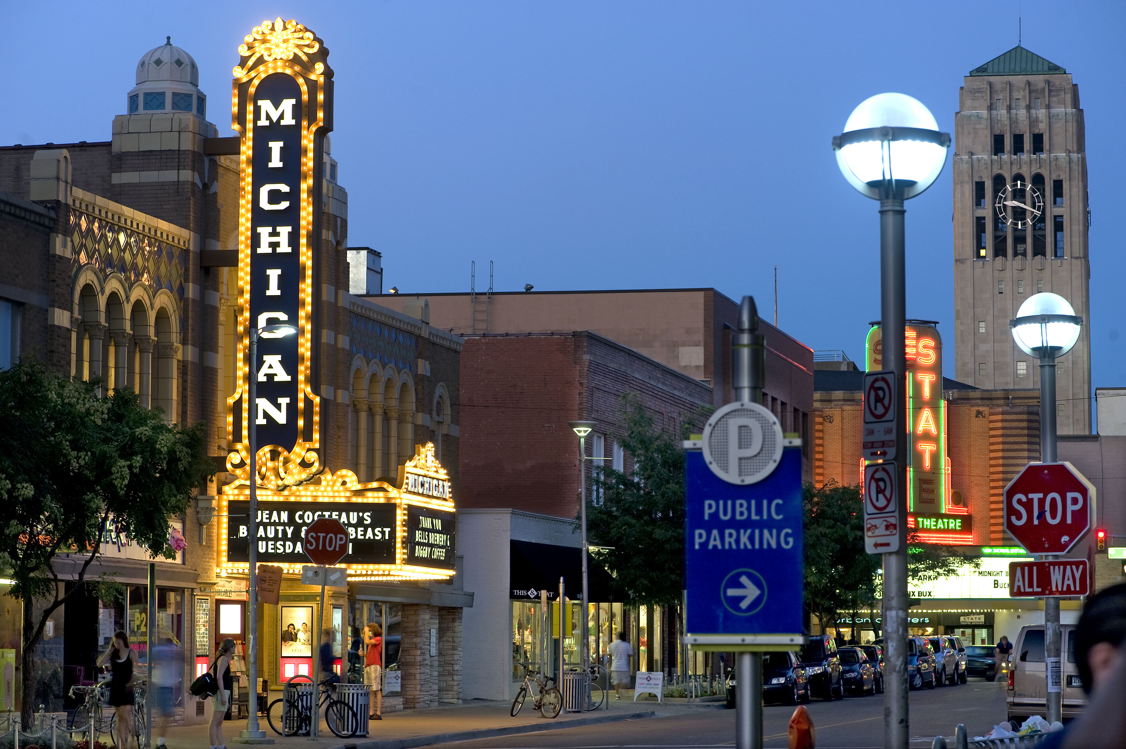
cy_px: 374
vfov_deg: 13.0
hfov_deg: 19.5
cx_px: 563
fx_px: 3282
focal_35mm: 105
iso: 200
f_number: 8
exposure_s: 1/2
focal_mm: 105
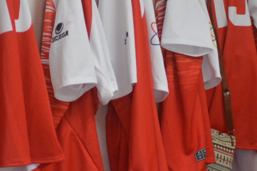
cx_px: 142
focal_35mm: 210
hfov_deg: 9.8
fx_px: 1499
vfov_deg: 6.5
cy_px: 34
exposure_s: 1/500
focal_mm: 70
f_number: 4
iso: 3200
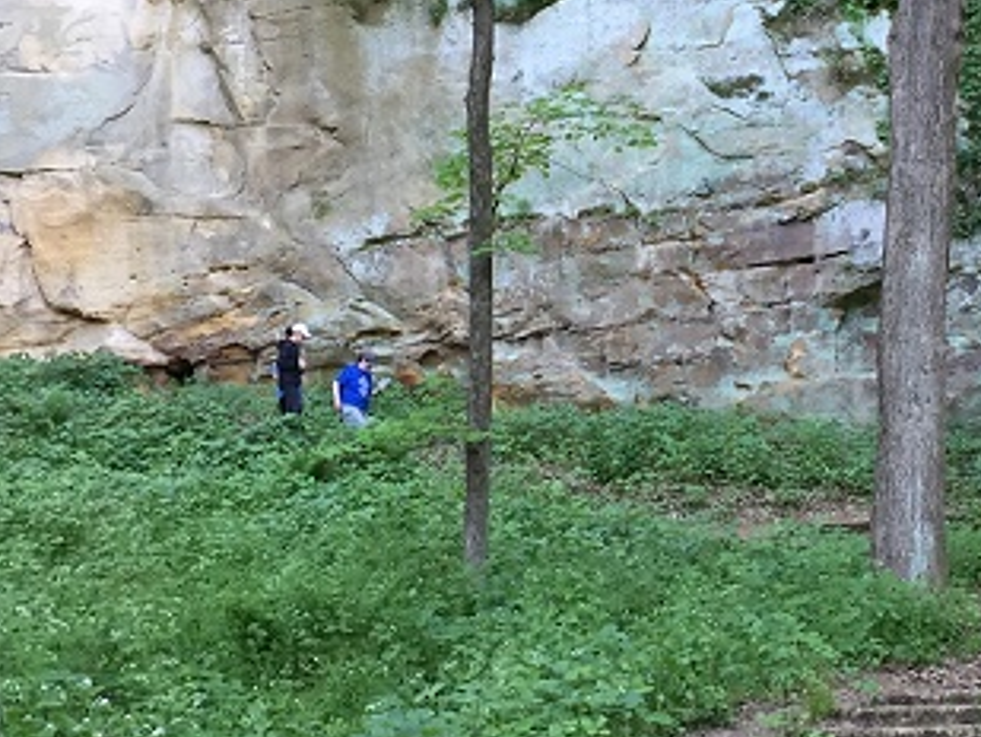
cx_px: 732
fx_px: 1956
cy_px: 262
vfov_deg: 21.3
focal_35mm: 69
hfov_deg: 27.8
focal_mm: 4.15
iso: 100
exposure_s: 1/30
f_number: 2.2
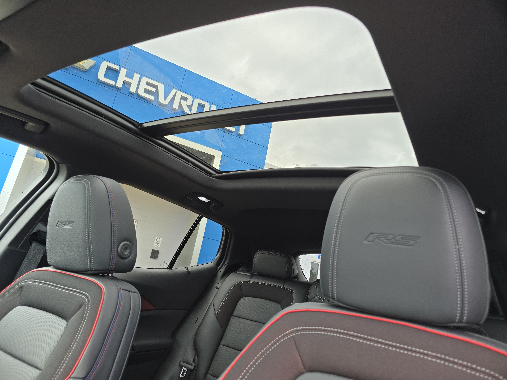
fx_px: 337
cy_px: 190
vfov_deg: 58.9
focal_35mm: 23
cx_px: 254
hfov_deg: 73.9
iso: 64
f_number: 1.7
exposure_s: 1/180
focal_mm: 6.3
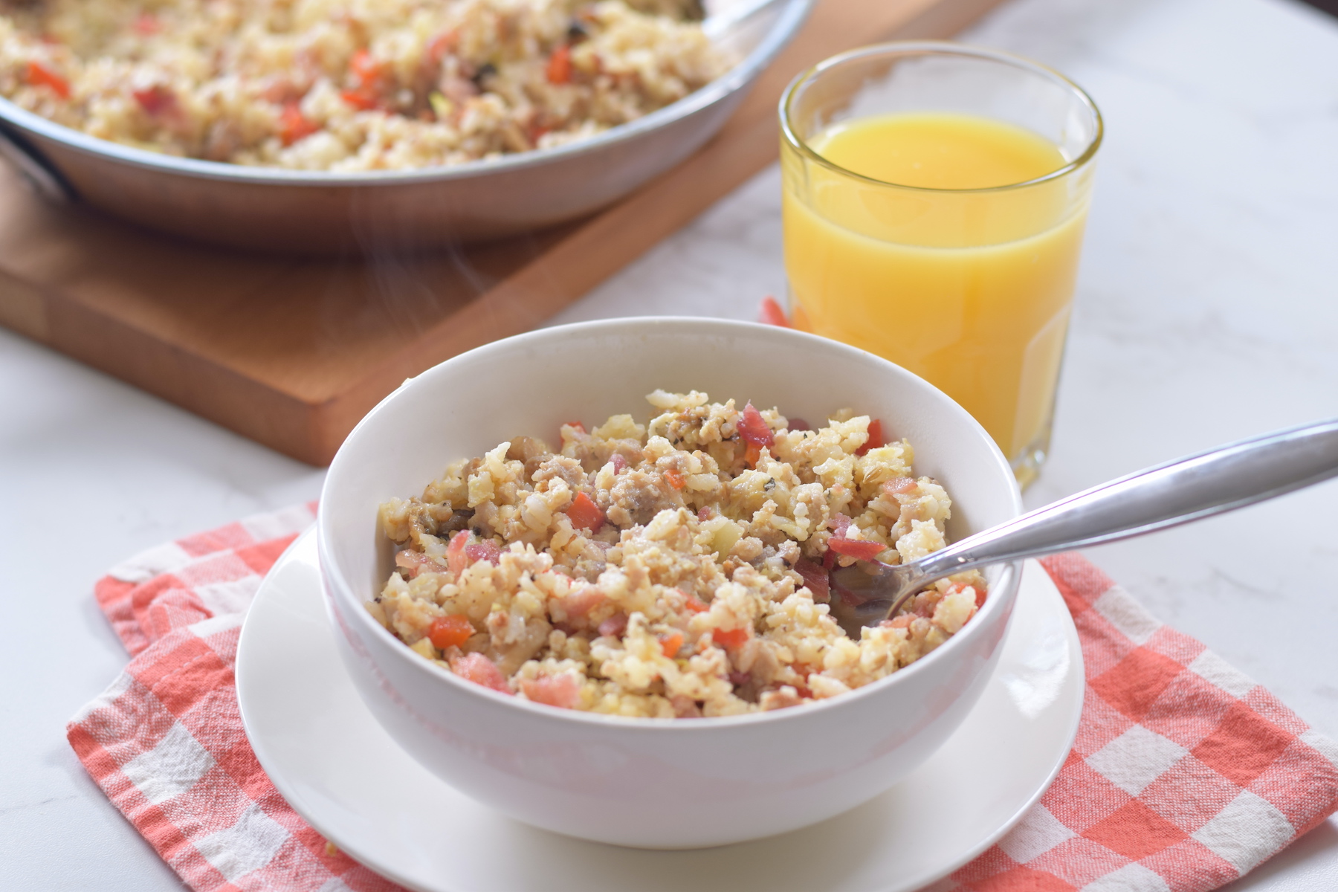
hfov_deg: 27.0
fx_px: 2787
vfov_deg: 18.2
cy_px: 446
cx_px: 669
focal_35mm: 75
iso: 200
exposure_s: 1/80
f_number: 4
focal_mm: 50
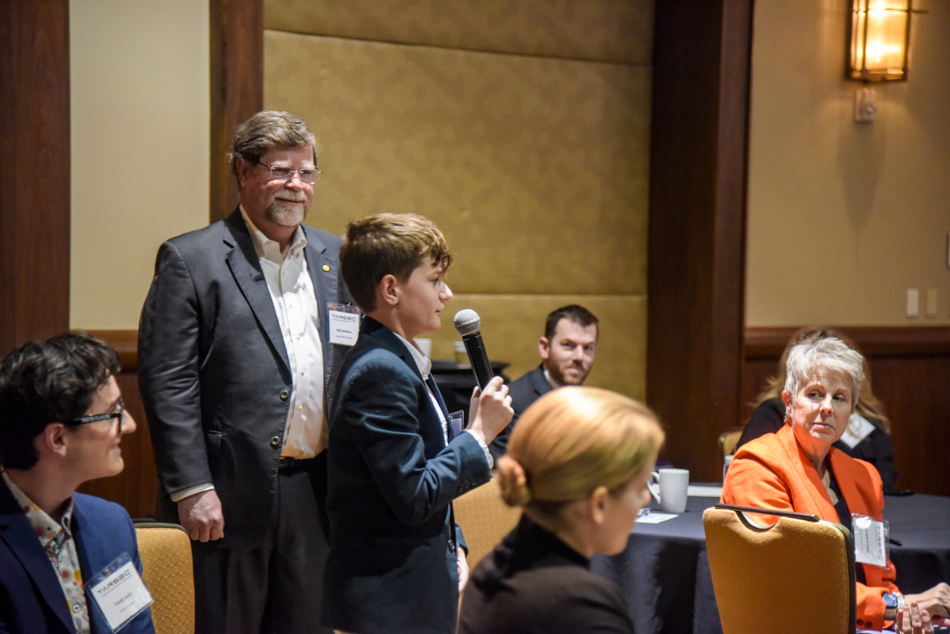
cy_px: 317
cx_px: 475
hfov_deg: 22.1
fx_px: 2429
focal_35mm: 92
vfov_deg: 14.9
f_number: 4
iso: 3200
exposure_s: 1/80
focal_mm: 92
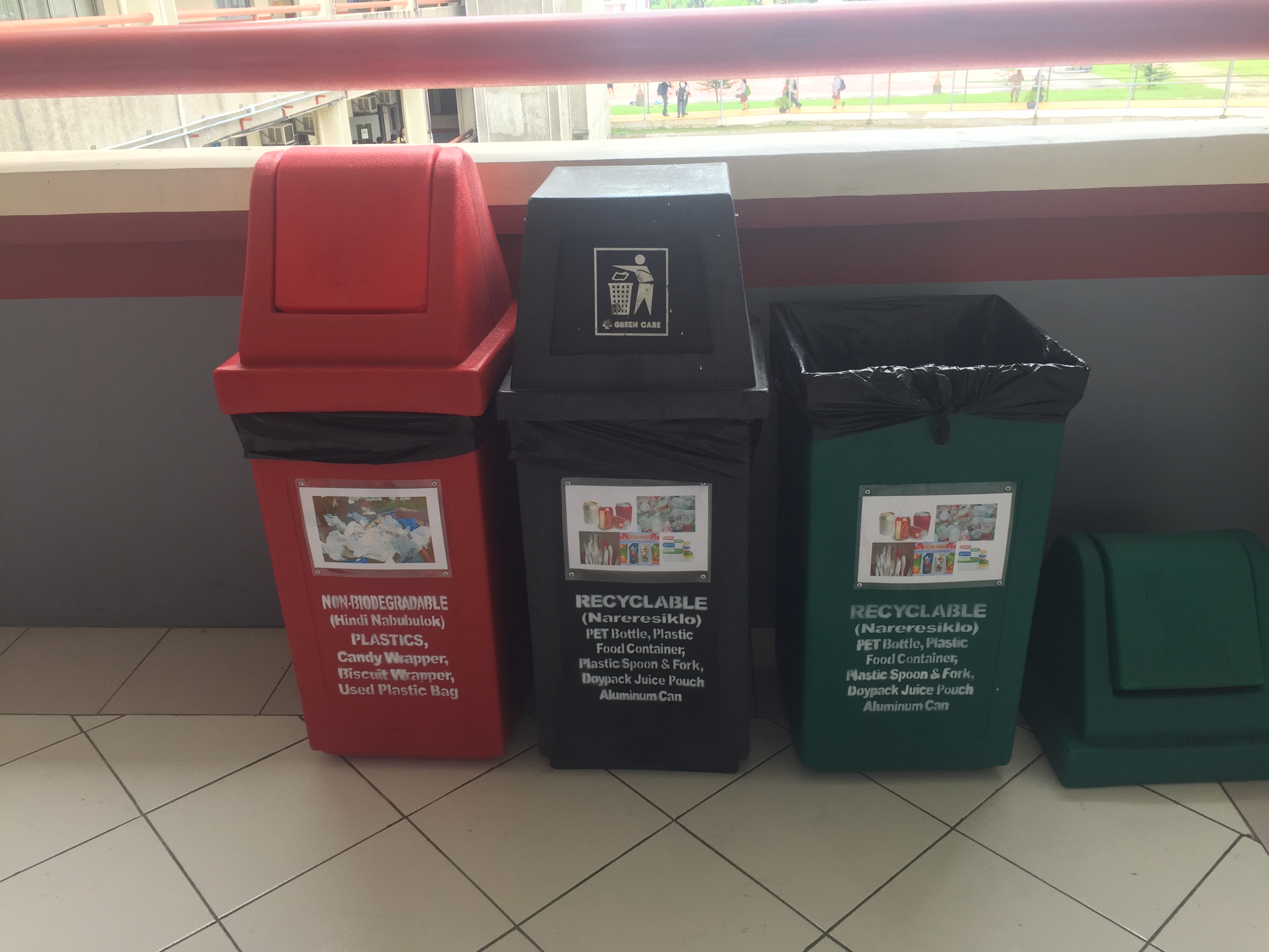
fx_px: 1063
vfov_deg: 48.2
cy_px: 476
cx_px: 634
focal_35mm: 29
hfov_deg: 61.7
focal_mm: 4.15
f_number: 2.2
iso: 40
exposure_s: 1/60
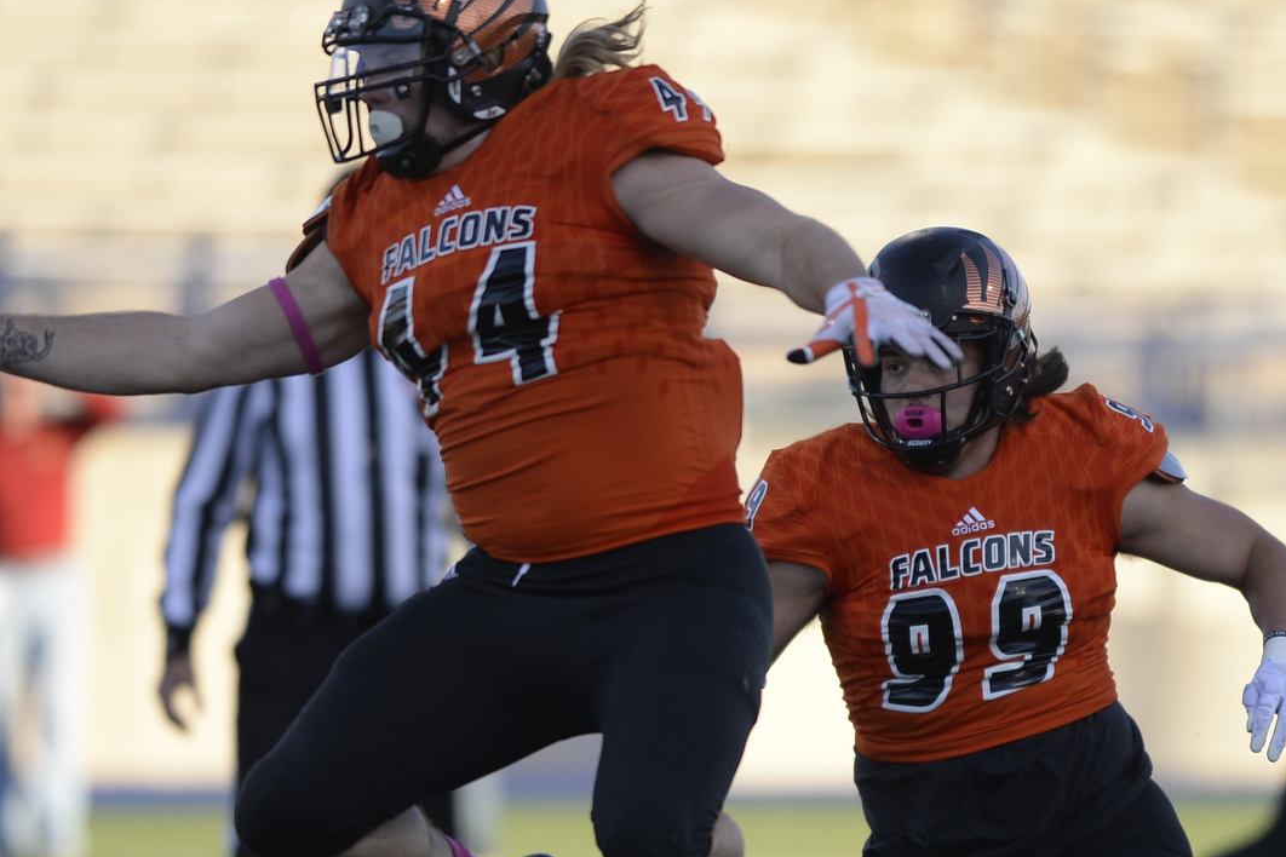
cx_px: 473
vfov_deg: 2.4
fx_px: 20181
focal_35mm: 565
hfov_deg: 3.6
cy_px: 726
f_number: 2.8
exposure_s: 1/1250
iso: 250
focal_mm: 300
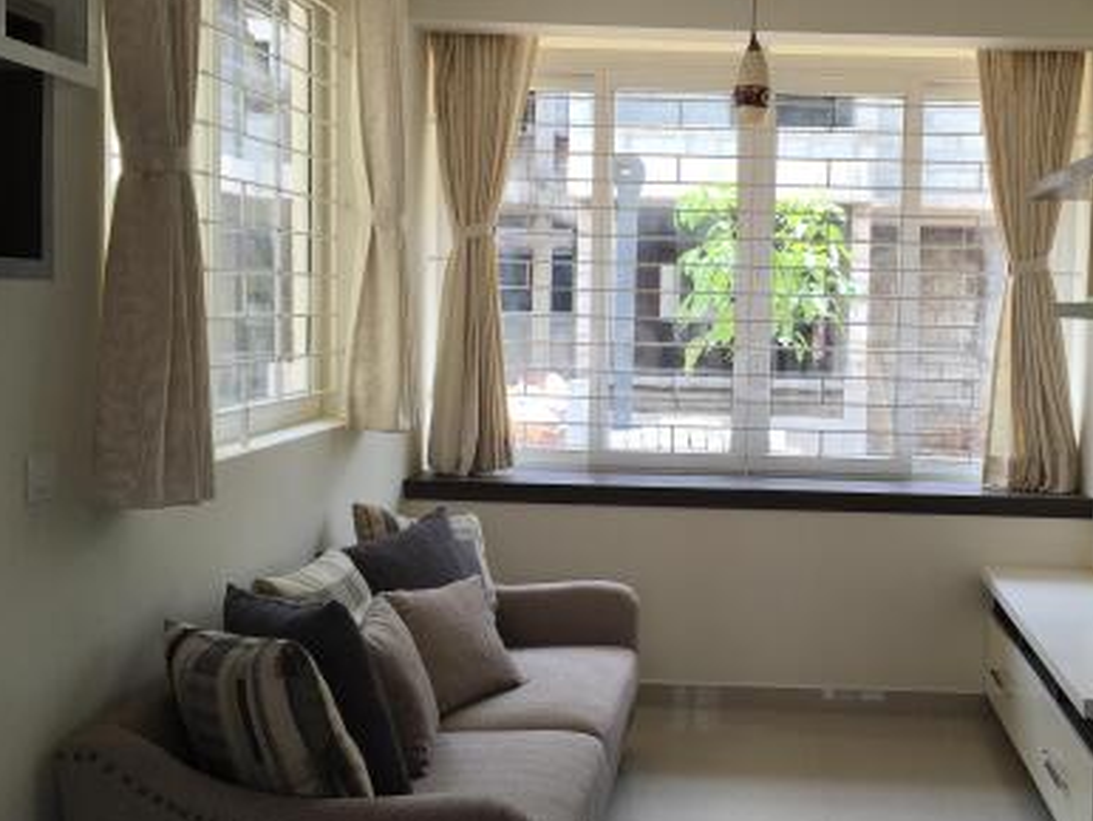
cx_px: 738
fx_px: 1264
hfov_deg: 46.0
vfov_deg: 36.0
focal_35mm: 40
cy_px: 362
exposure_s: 1/169
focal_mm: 4.15
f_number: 2.2
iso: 25
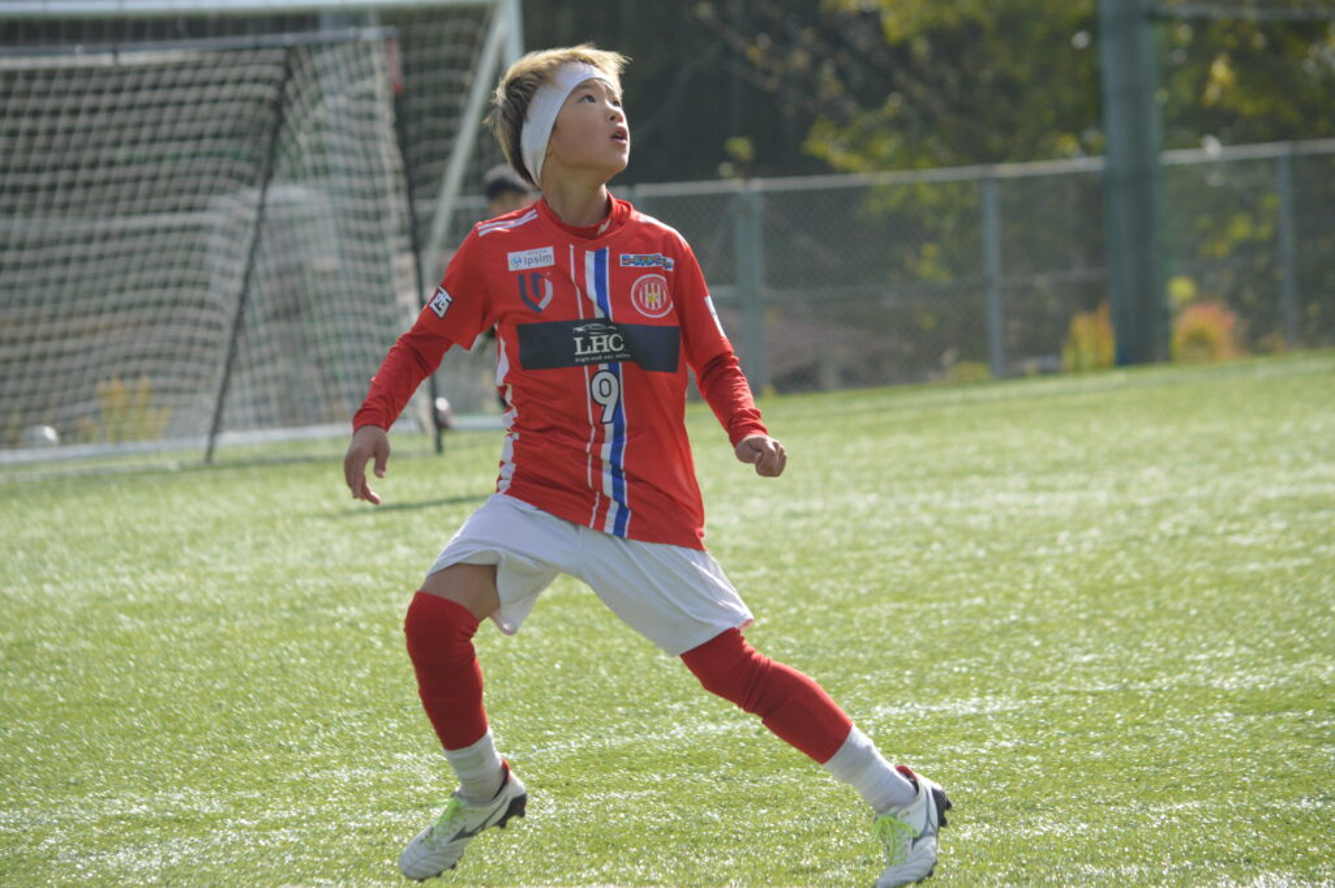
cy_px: 444
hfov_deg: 10.2
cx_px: 668
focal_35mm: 202
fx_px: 7503
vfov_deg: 6.8
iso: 400
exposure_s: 1/1600
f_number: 5.6
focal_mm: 135
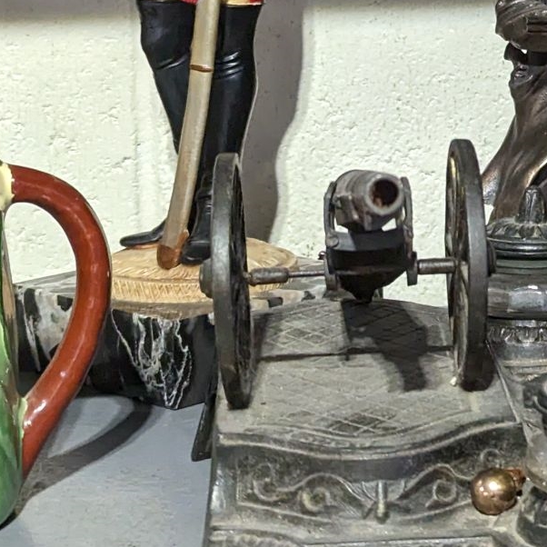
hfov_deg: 11.9
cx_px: 650
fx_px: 2574
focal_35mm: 144
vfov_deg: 11.9
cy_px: -85
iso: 742
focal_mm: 6.81
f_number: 1.85
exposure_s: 1/99.9
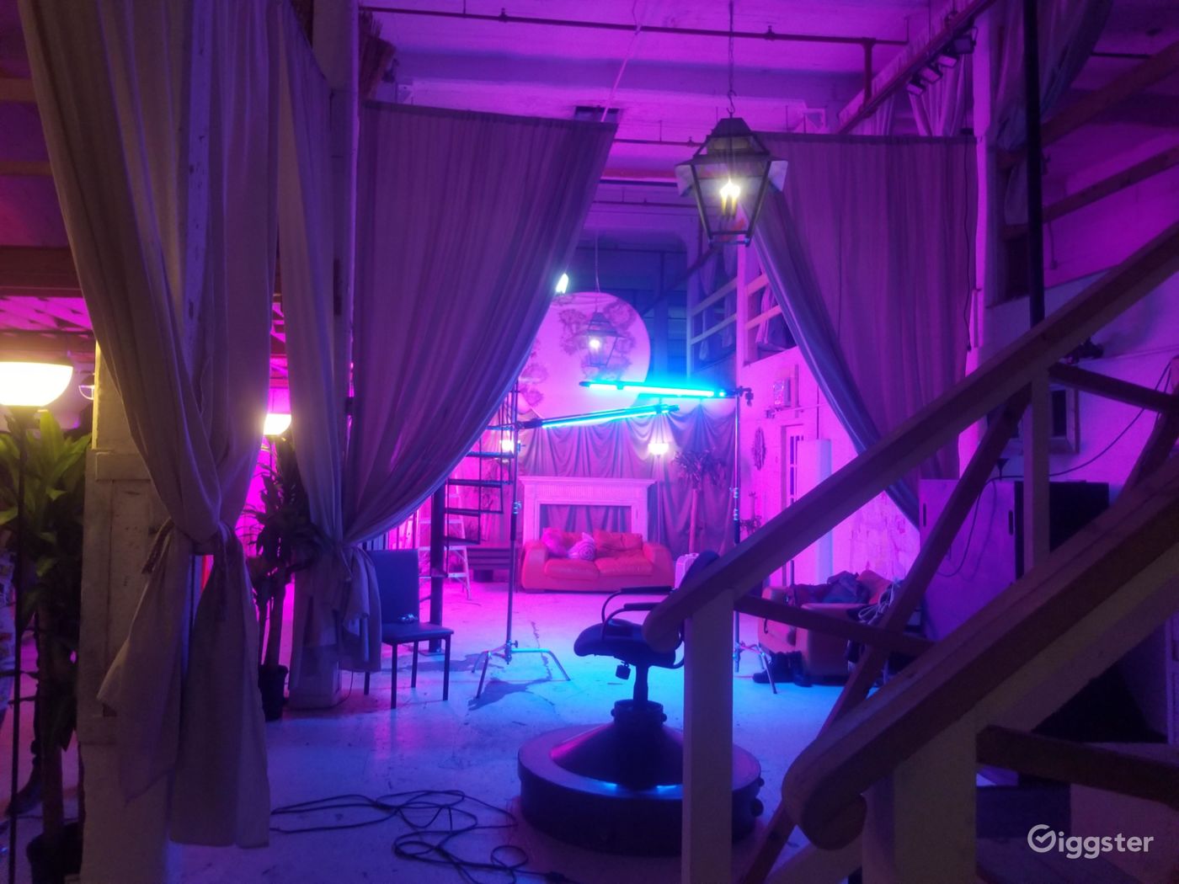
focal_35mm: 26
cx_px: 590
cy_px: 442
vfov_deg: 53.1
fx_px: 886
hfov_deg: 67.3
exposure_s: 1/30
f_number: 1.7
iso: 200
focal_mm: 4.25
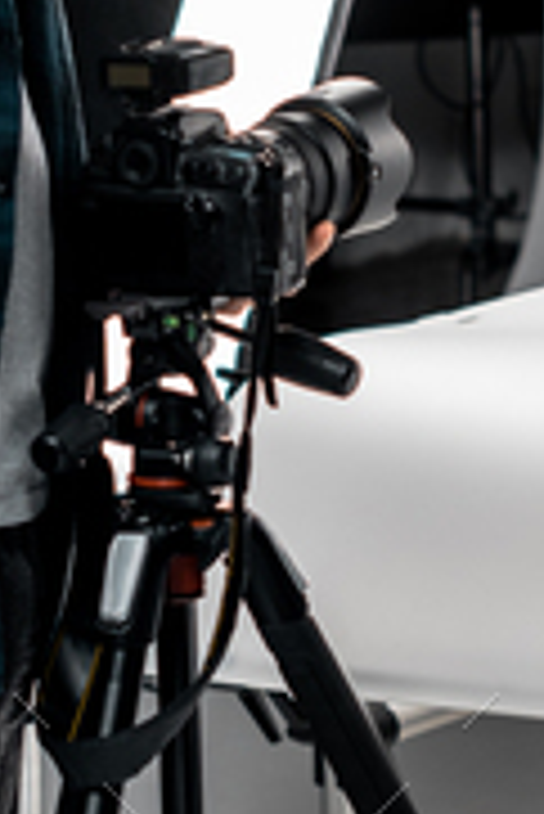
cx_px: 234
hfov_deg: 5.6
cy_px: 225
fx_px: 5520
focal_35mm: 244
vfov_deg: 8.4
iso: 160
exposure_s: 1/200
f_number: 3.5
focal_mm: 50
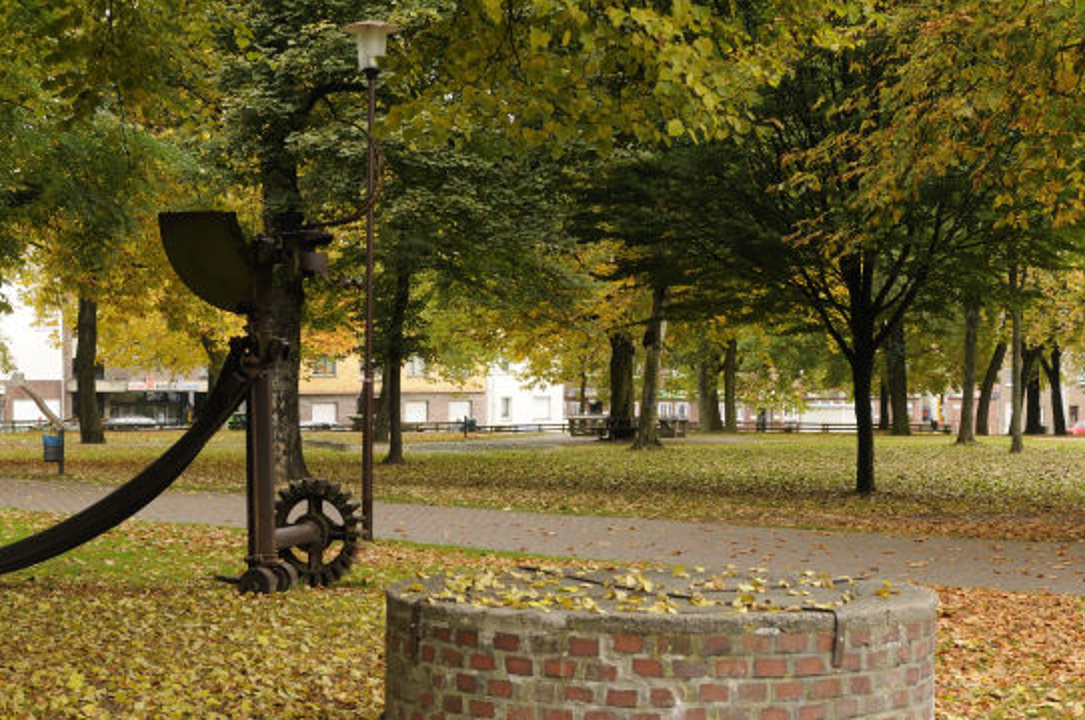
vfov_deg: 21.8
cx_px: 577
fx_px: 1866
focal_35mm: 62
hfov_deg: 32.4
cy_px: 417
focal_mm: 28
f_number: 7.1
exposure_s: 1/80
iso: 500
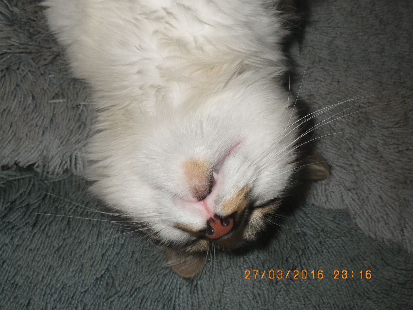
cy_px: 155
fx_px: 406
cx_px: 206
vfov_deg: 41.8
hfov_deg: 54.0
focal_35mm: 34
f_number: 4.6
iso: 320
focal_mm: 6.1
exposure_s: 1/50
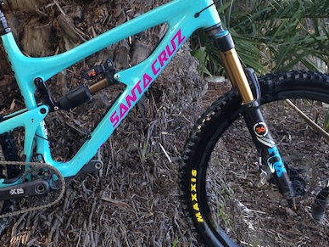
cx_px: 103
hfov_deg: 28.3
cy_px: 97
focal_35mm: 68
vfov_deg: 21.6
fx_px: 646
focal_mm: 4.12
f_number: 2.4
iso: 50
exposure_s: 1/40
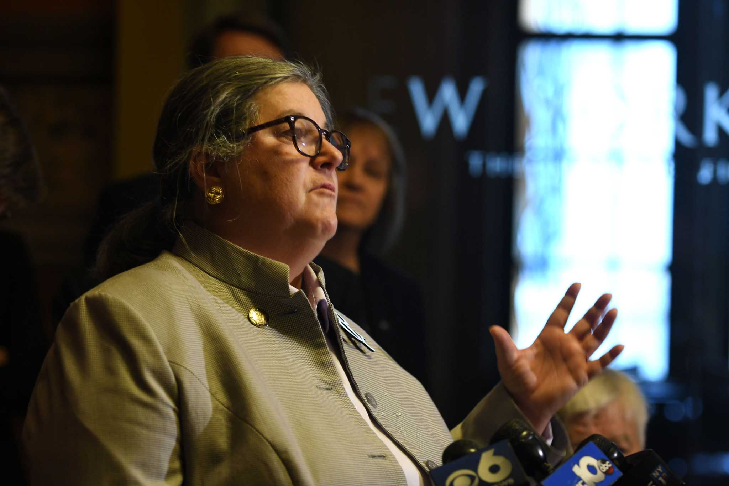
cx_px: 364
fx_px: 2976
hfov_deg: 14.0
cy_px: 243
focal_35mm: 147
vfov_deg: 9.3
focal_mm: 98
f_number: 2.8
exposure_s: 1/80
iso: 1250
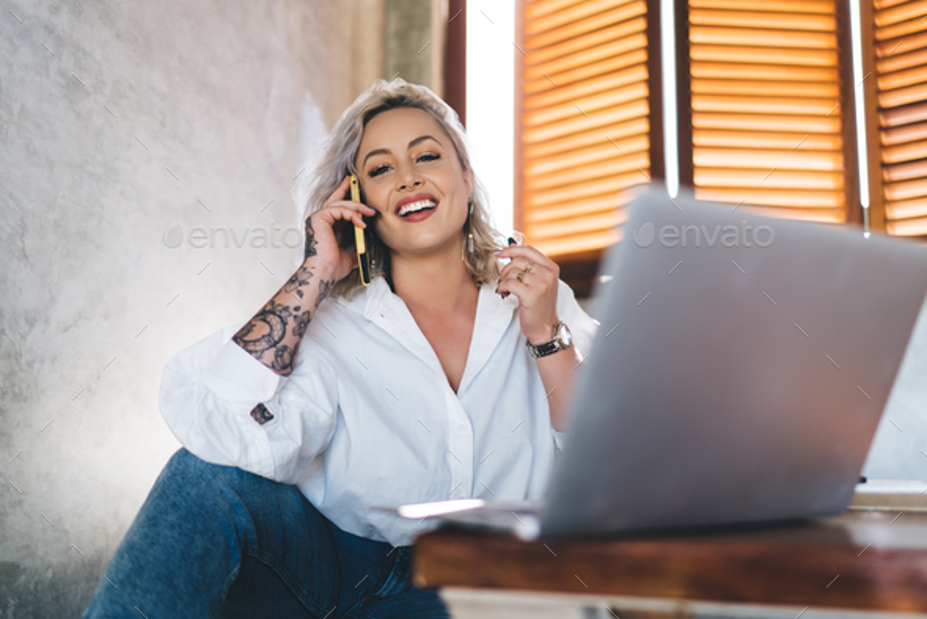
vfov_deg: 37.9
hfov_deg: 54.4
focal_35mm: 35
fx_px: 902
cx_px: 464
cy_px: 310
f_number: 1.4
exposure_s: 1/250
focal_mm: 35
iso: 100
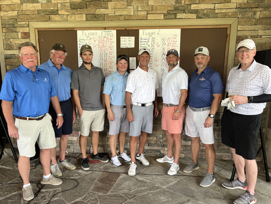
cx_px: 136
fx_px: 204
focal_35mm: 26
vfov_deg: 53.1
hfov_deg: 67.3
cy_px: 102
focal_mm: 5.7
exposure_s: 1/121
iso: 64
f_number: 1.5
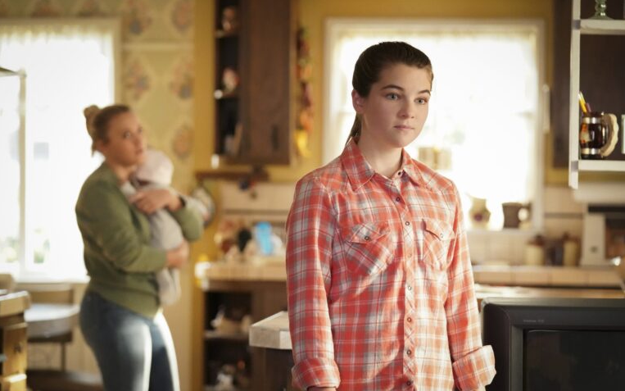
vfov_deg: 11.1
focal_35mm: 118
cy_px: 208
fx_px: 2010
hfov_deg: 17.7
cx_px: 313
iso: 12800
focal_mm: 115
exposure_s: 1/160
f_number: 3.5
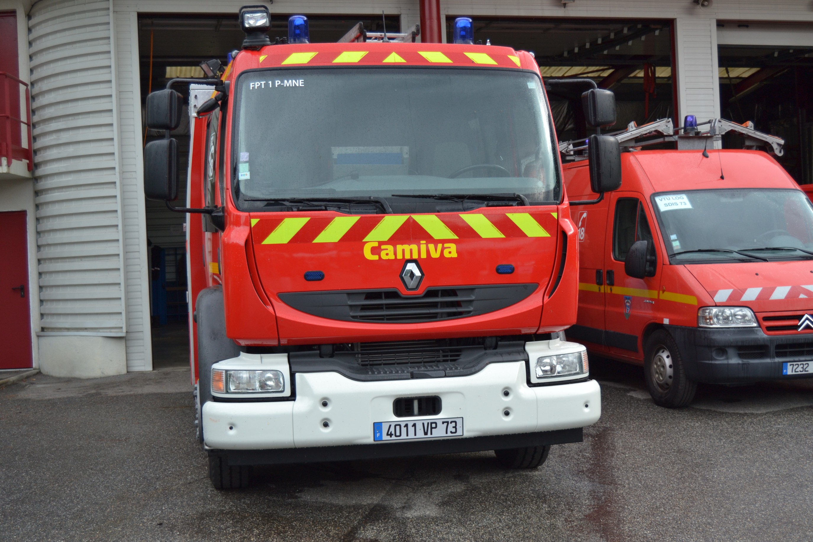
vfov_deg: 28.1
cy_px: 271
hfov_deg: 41.1
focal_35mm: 48
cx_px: 406
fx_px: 1084
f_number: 4.5
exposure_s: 1/125
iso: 250
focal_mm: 32
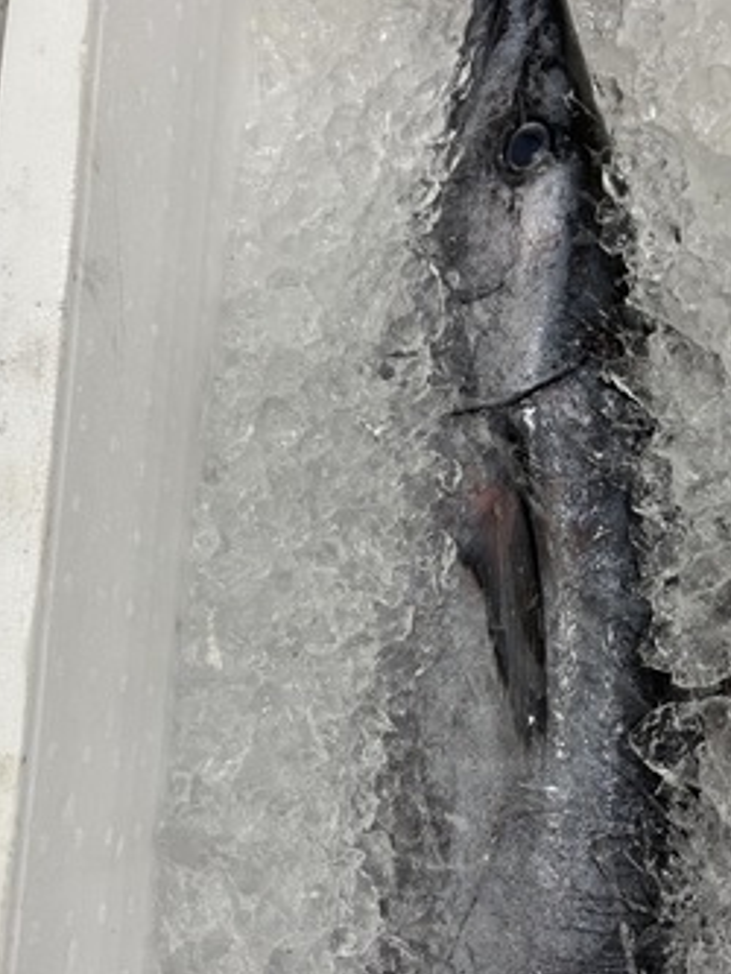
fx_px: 1097
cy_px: 588
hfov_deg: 36.4
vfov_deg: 47.5
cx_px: 490
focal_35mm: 39
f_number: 1.6
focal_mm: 5.96
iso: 64
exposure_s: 1/60
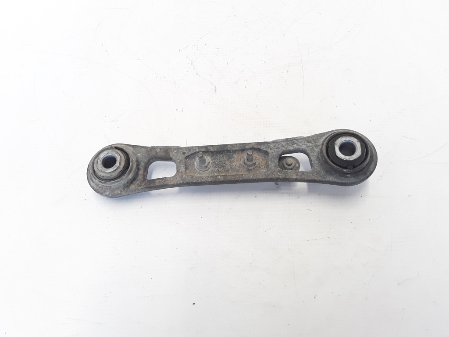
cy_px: 168
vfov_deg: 51.4
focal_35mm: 27
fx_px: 350
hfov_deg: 65.3
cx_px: 224
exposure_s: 1/33
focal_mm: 2.91
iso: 80
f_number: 1.9
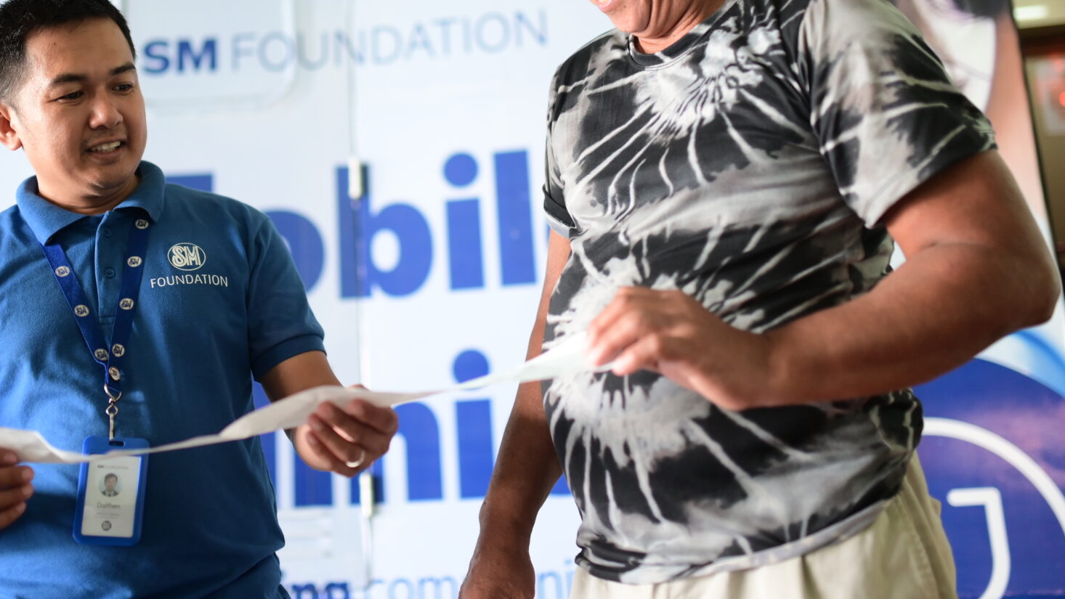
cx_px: 413
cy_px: 167
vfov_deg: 24.7
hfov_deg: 42.6
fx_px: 1356
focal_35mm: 48
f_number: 1.4
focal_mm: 35
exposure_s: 1/250
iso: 1250
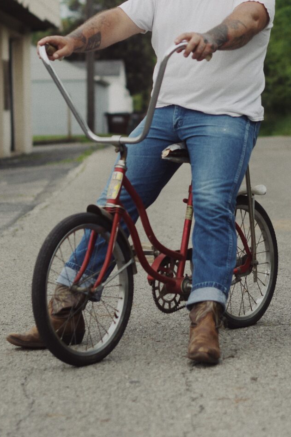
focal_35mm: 122
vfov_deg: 16.7
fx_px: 1478
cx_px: 151
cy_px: 141
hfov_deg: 11.2
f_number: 2
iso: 200
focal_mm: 50
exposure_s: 1/5000
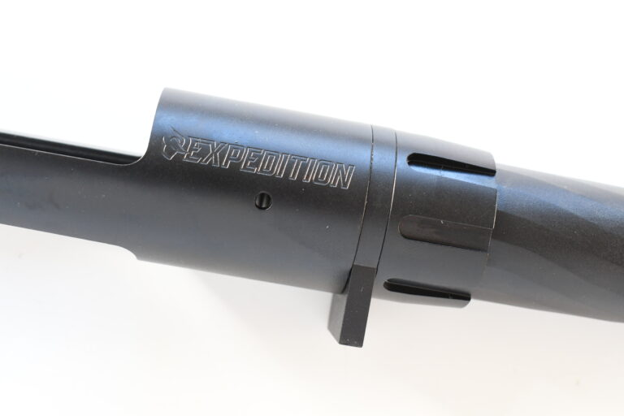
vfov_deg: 22.6
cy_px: 208
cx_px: 312
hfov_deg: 33.4
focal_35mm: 60
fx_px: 1040
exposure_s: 1/30
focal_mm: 40
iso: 1250
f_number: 8
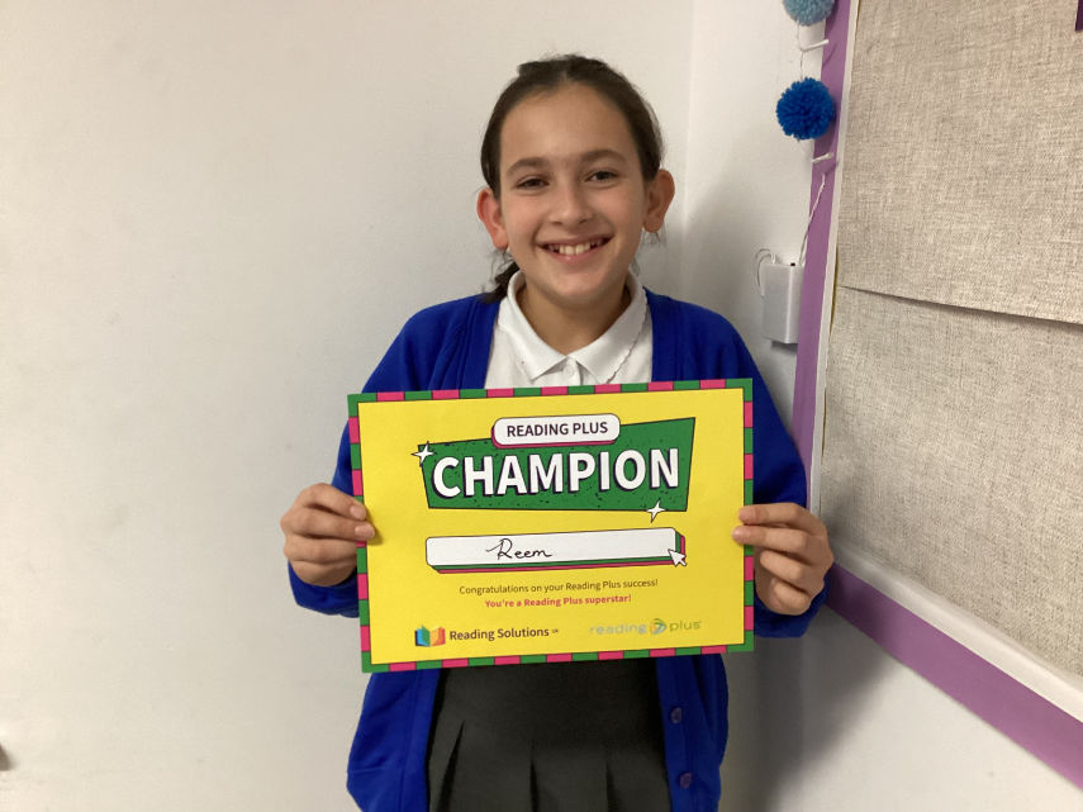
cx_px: 542
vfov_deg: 45.4
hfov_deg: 58.4
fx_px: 970
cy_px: 406
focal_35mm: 31
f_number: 2.4
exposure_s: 1/60
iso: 400
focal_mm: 3.3
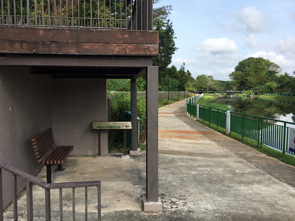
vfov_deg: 48.2
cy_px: 110
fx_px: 247
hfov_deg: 61.7
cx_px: 148
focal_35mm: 29
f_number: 2.2
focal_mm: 4.15
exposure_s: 1/1202
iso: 25
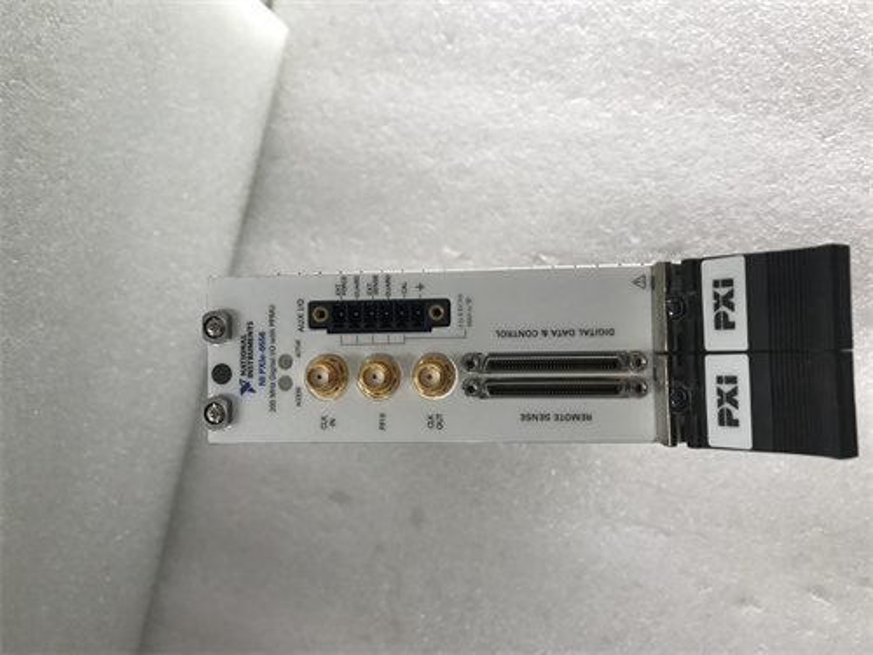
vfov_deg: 49.7
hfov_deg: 63.4
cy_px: 328
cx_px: 436
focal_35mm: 28
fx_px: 706
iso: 32
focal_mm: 3.99
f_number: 1.8
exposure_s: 1/100
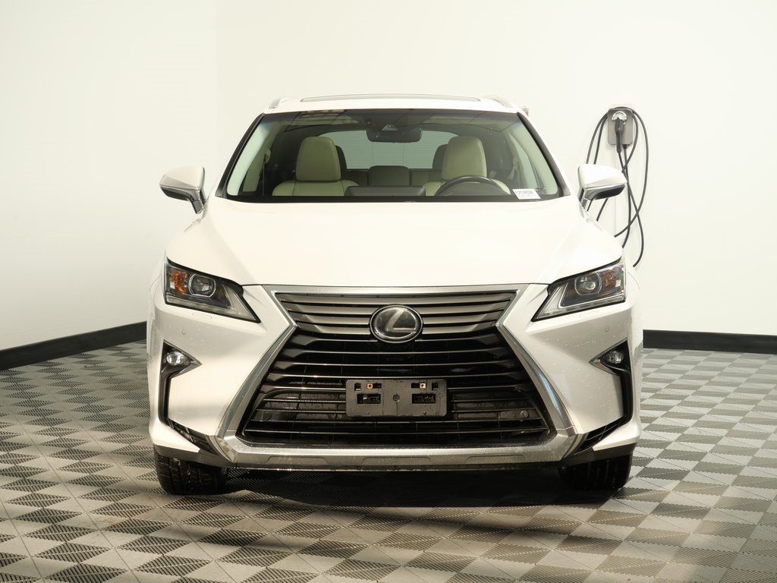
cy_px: 292
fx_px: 1257
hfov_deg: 34.3
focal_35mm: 56
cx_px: 388
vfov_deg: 26.1
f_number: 5.6
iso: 250
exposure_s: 1/200
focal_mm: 28
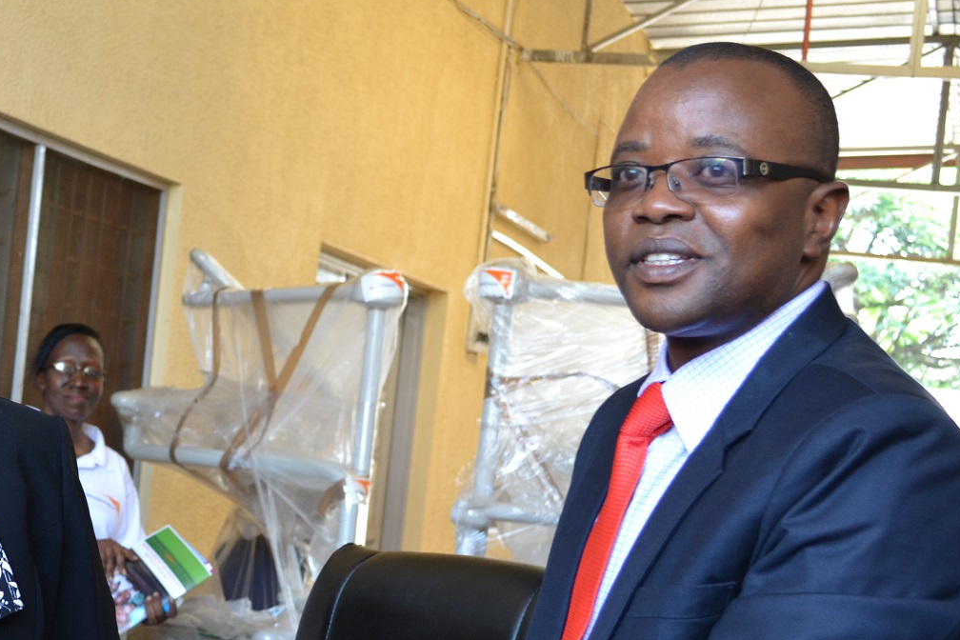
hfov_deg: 26.5
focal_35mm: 75
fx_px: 2000
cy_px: 497
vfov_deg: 18.0
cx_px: 190
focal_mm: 28
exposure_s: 1/50
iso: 400
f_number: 4.5
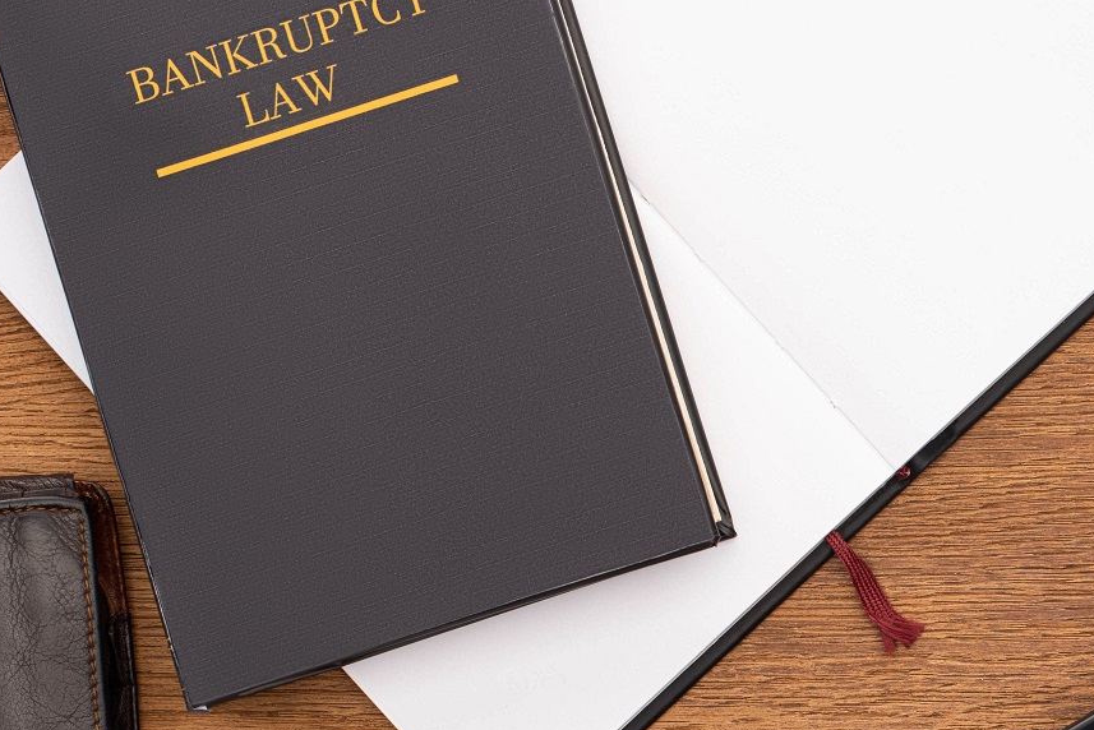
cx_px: 1089
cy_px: 807
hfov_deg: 17.8
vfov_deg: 12.0
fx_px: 3405
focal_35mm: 112
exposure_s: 1/160
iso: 200
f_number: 9
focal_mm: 50
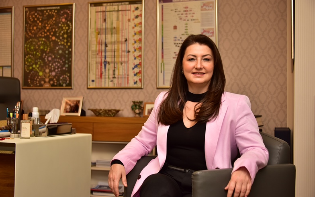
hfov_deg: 38.9
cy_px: 97
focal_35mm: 52
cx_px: 158
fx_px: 446
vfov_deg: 24.9
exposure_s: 1/200
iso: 500
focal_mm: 50
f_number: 4.5
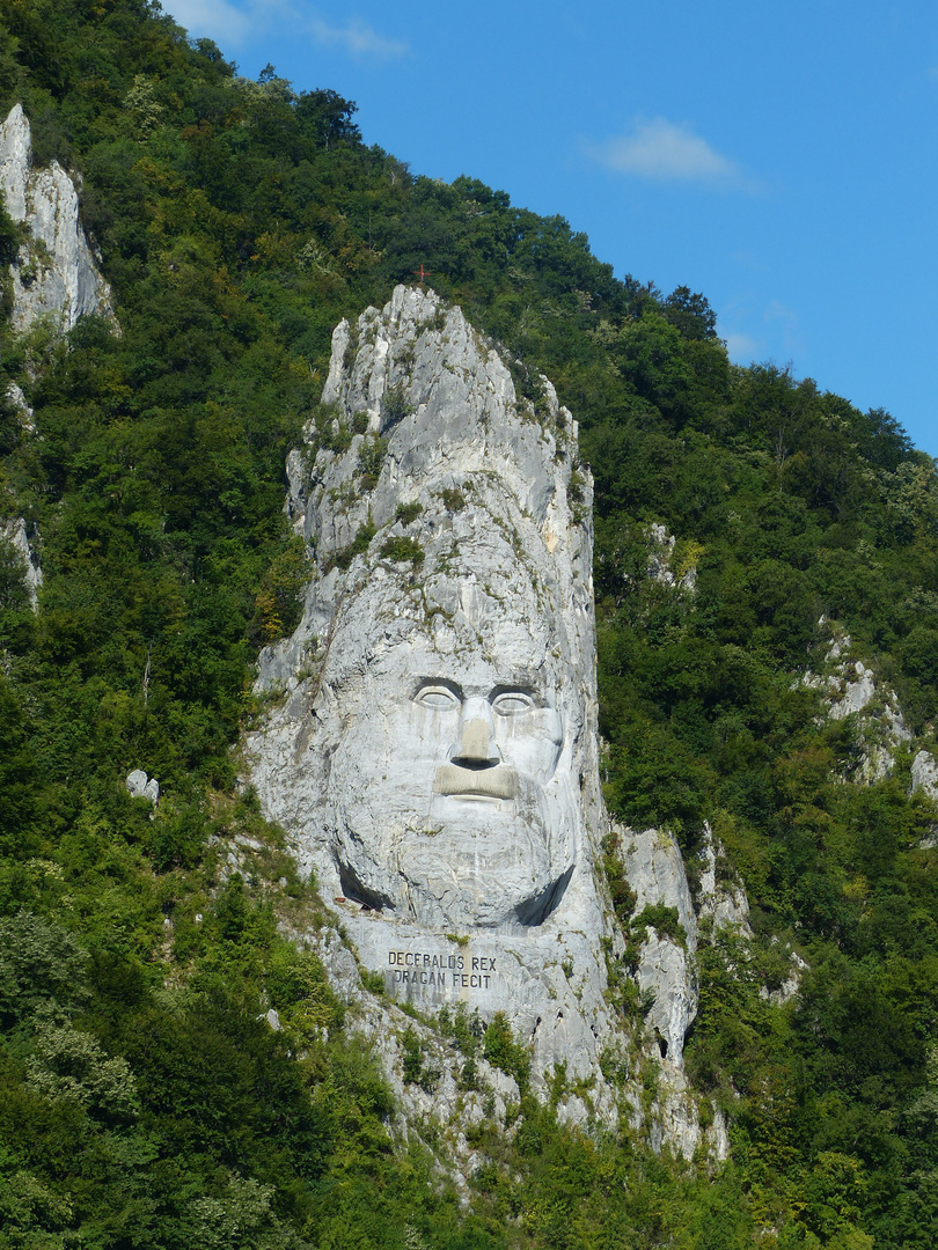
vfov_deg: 15.9
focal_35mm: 124
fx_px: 4480
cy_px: 625
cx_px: 469
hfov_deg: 12.0
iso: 100
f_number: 4
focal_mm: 22.2
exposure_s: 1/1000
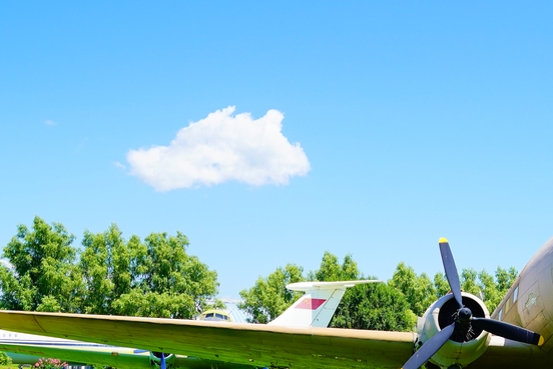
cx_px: 516
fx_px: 968
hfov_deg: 30.3
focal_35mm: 63
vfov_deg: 21.5
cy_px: 254
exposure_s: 1/640
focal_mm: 29
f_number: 8
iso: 320
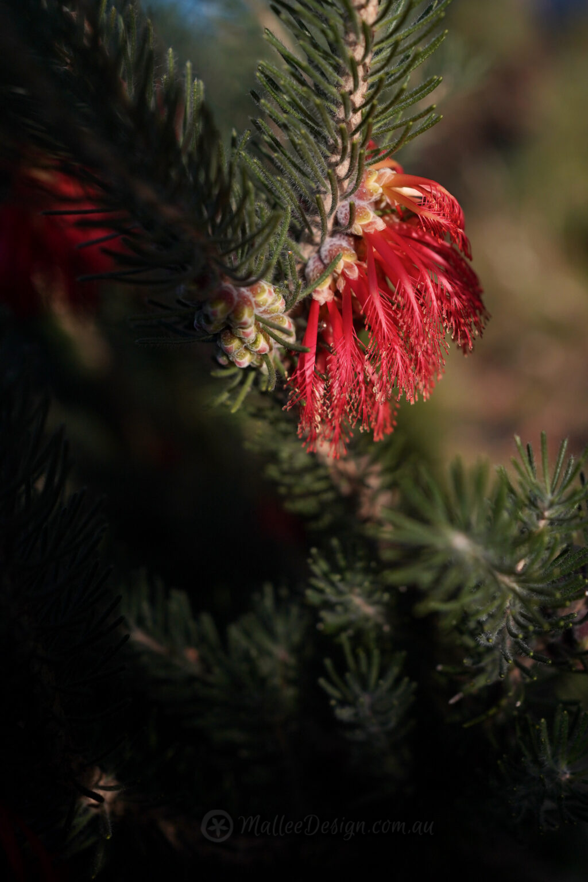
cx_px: 294
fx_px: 857
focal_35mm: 35
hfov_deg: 37.9
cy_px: 441
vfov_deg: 54.4
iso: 400
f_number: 4
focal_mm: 35
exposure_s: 1/1250
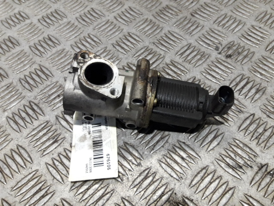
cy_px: 103
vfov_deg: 49.7
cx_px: 137
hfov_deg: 63.4
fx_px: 222
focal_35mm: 28
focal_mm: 3.7
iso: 125
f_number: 1.9
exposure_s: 1/33
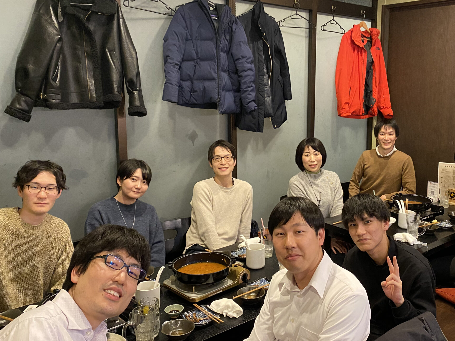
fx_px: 460
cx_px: 279
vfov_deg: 40.6
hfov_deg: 52.2
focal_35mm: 35
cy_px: 154
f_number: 1.8
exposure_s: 1/40
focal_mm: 4.25
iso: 500
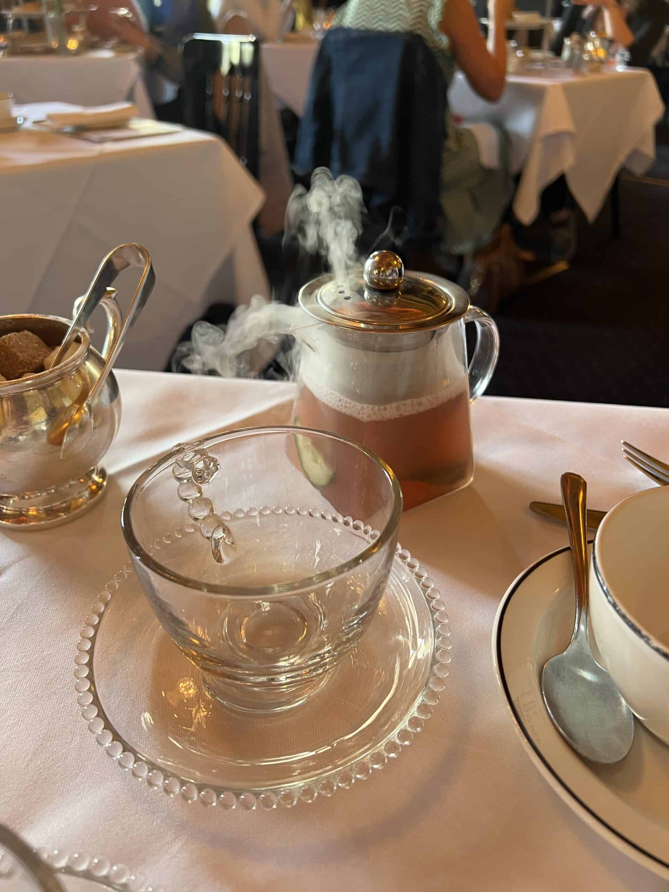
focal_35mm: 26
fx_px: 670
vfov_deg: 67.3
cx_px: 334
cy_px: 446
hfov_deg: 53.1
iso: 160
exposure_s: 1/50
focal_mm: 5.7
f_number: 1.5
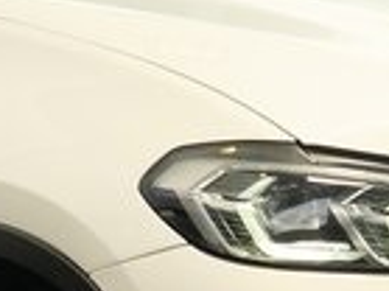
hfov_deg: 5.9
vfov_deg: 4.4
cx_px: 229
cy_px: 344
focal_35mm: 339
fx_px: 3806
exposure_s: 1/200
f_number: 5
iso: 200
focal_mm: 23
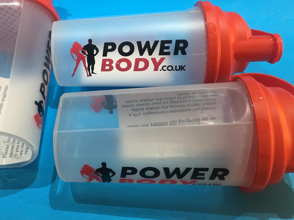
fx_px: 314
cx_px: 125
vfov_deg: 38.5
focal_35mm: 37
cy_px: 85
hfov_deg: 50.0
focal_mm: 4.15
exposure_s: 1/33
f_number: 2.2
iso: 40
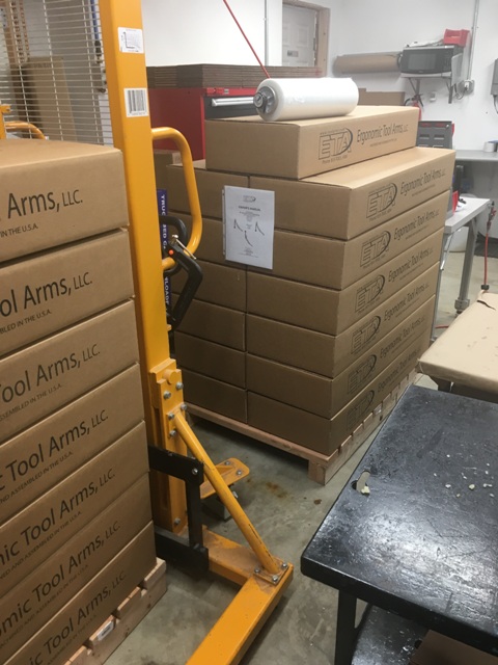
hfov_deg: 48.2
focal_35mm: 29
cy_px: 332
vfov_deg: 61.7
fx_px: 556
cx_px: 249
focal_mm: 4.15
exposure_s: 1/30
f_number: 2.2
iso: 80
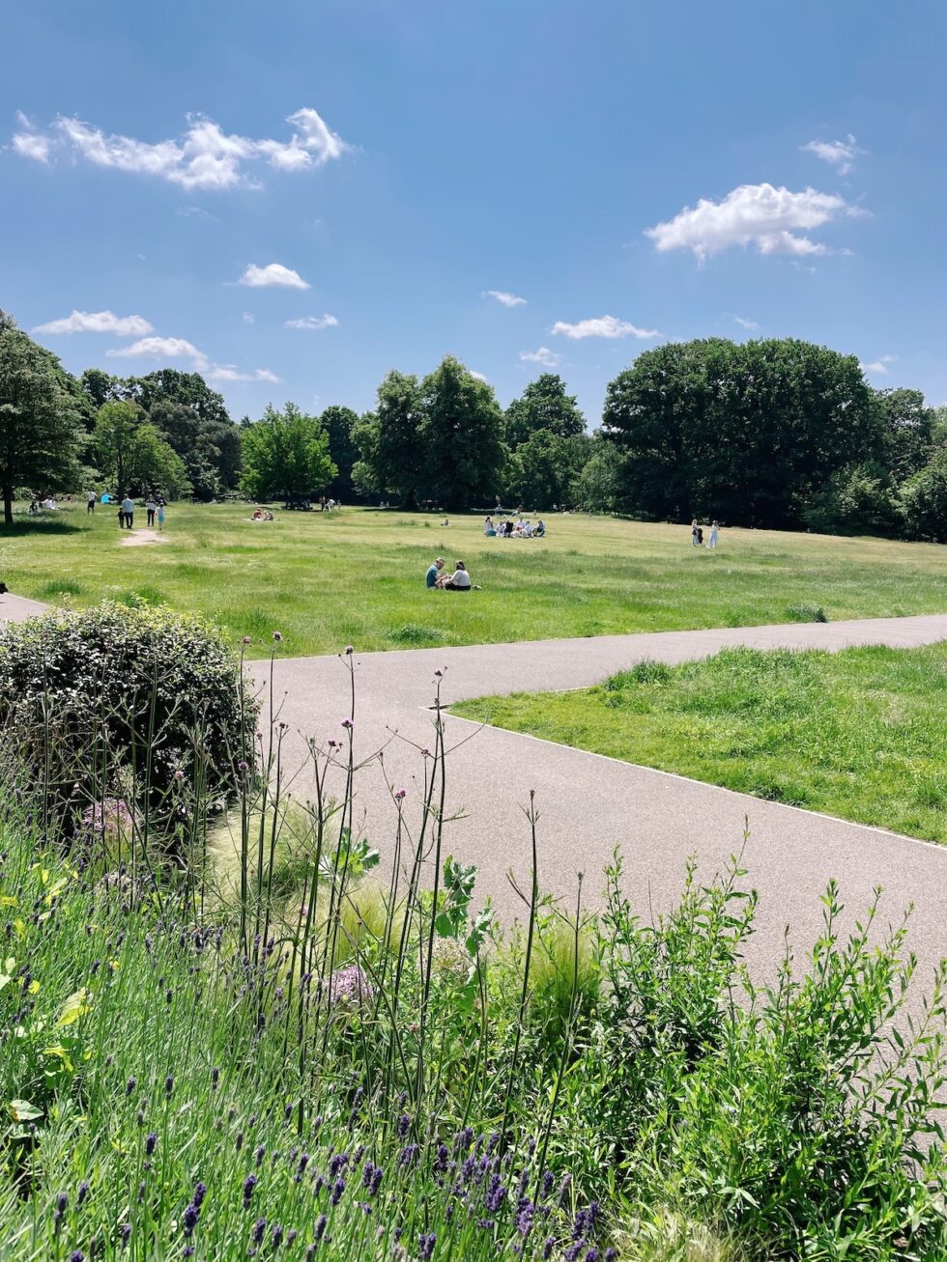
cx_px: 474
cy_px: 631
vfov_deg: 67.3
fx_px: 949
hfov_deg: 53.1
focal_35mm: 26
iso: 32
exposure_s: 1/4132
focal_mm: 4.2
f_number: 1.6
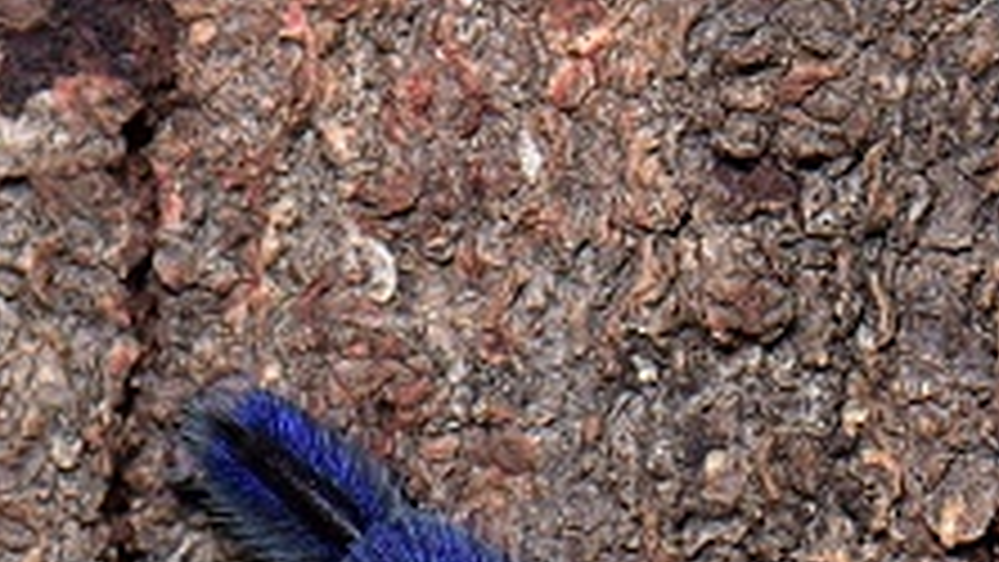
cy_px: 1535
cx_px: 1544
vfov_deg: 1.2
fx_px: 27511
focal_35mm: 1038
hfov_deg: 2.1
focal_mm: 105
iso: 100
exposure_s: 1/250
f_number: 10
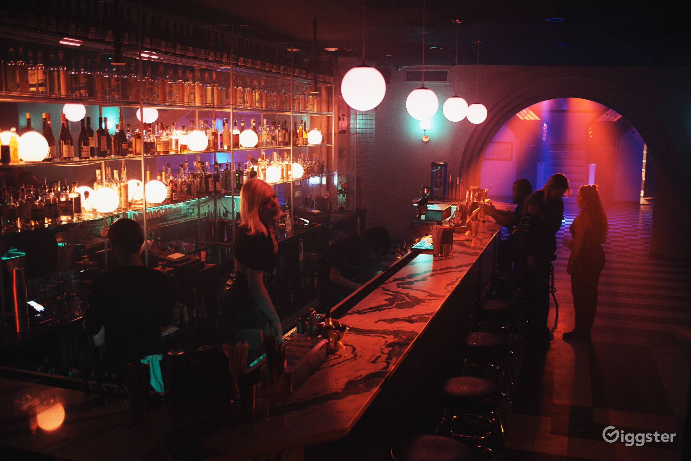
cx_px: 346
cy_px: 230
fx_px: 672
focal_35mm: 35
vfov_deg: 37.9
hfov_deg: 54.4
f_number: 2.8
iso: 1600
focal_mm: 35
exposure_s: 1/30
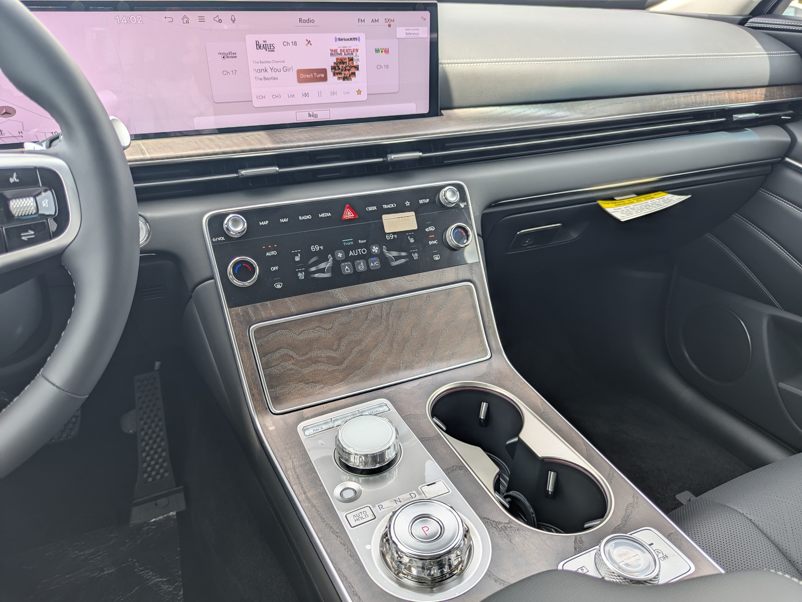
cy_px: 301
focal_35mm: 24
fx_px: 556
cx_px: 401
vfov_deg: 56.8
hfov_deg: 71.6
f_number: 1.85
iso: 42
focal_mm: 6.81
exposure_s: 1/384
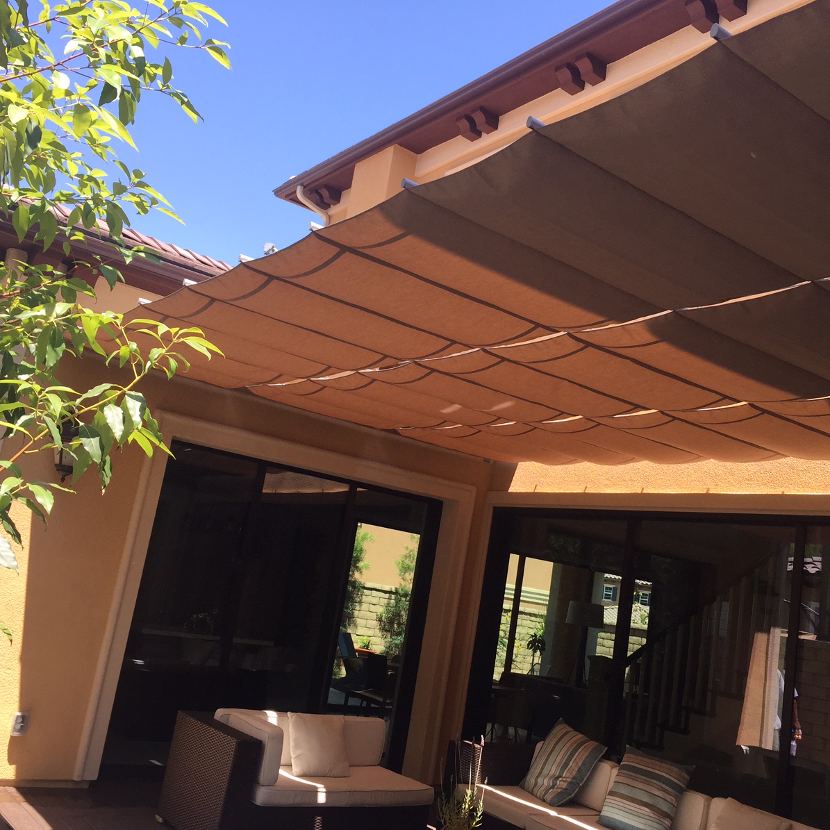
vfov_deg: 47.2
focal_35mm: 35
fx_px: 949
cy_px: 419
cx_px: 454
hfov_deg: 47.2
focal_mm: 4.15
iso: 32
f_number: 2.2
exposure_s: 1/573
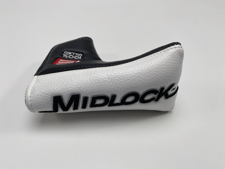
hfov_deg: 67.3
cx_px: 112
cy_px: 84
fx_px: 169
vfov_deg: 53.1
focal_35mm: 26
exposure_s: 1/446
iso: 32
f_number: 1.8
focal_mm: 4.25
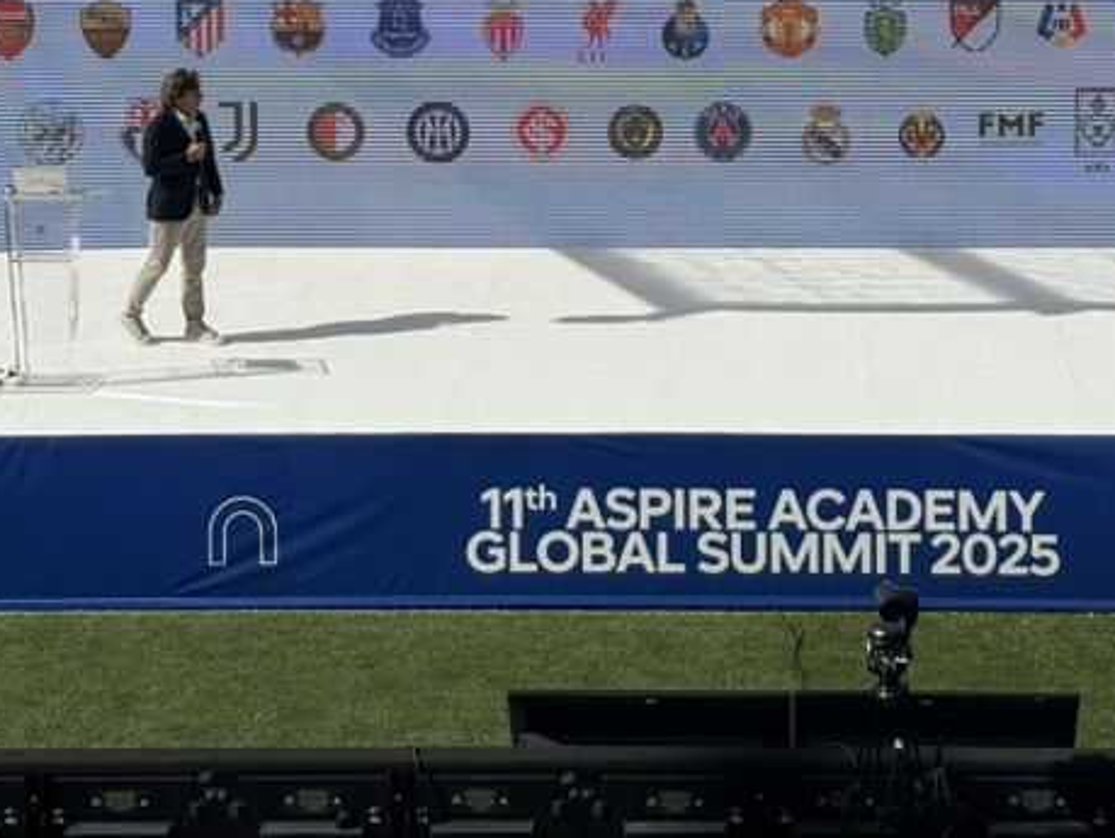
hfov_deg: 18.3
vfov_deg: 13.6
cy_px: -29
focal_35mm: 107
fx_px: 3449
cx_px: 724
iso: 64
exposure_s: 1/9009
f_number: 1.78
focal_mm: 6.76
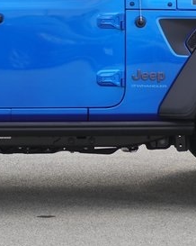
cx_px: 4
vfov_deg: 10.4
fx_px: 1341
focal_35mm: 185
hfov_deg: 8.3
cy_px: 25
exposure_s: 1/80
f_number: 8
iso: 100
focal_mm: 35
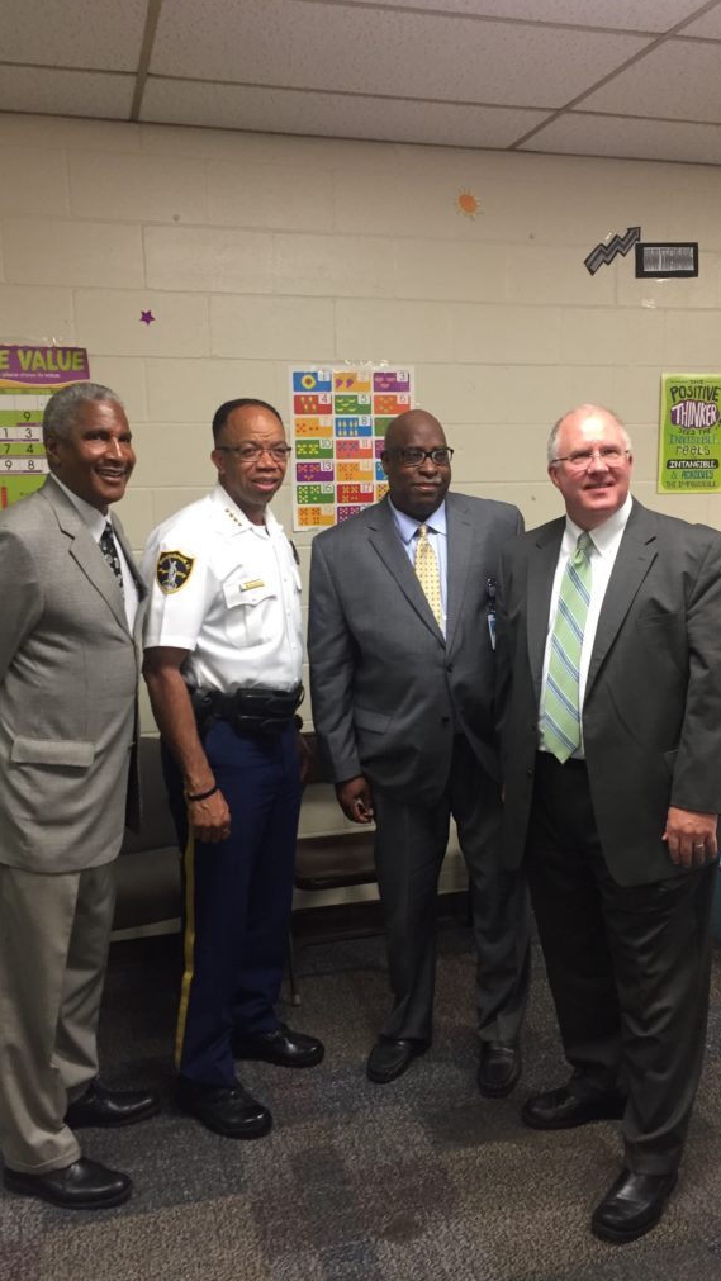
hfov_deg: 36.6
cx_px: 404
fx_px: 1087
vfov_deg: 61.0
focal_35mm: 32
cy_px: 642
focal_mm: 4.15
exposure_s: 1/30
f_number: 2.2
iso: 125
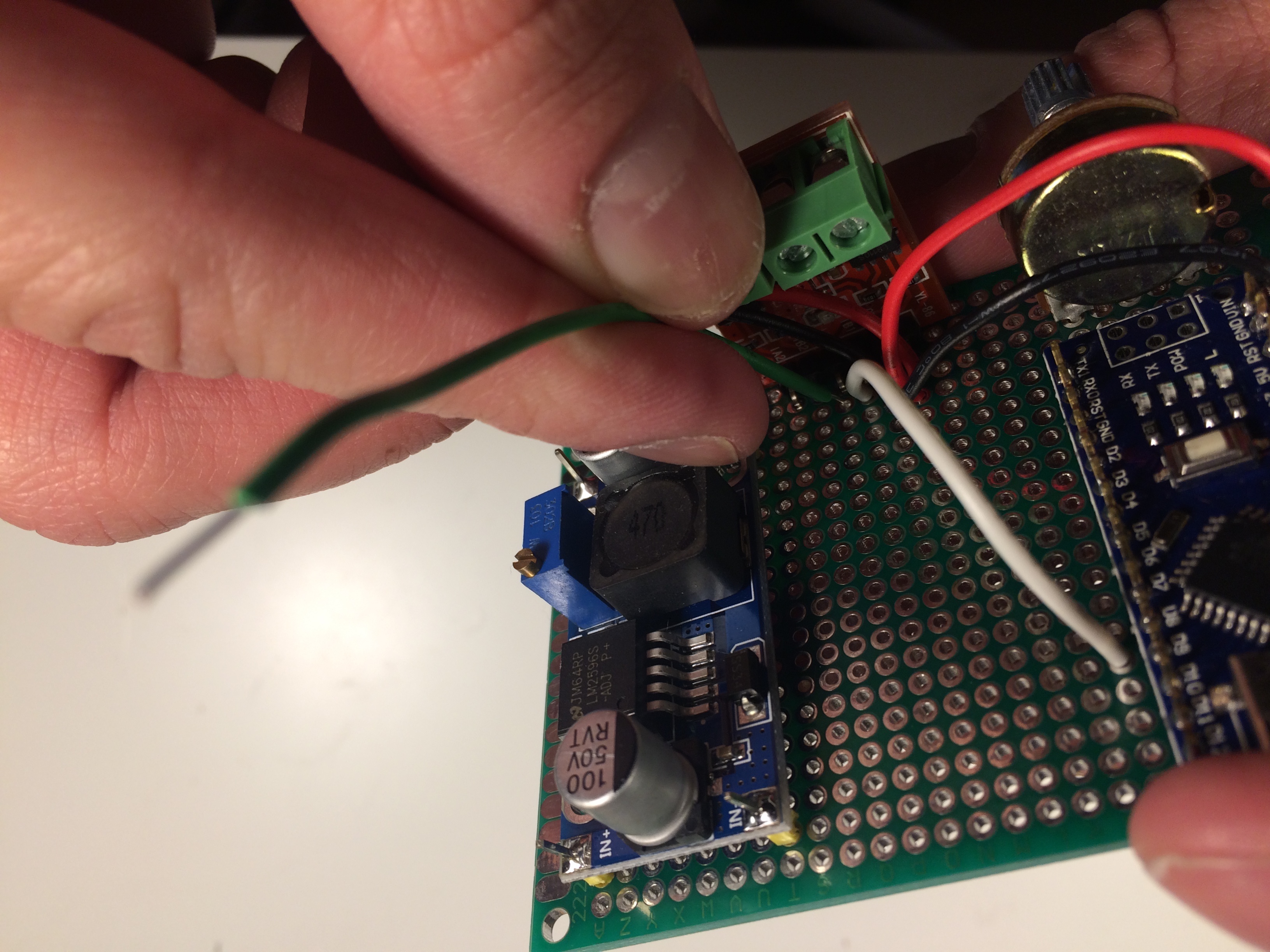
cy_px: 476
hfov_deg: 61.7
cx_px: 635
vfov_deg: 48.2
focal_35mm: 29
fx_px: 1064
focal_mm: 4.15
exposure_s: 1/60
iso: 32
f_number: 2.2
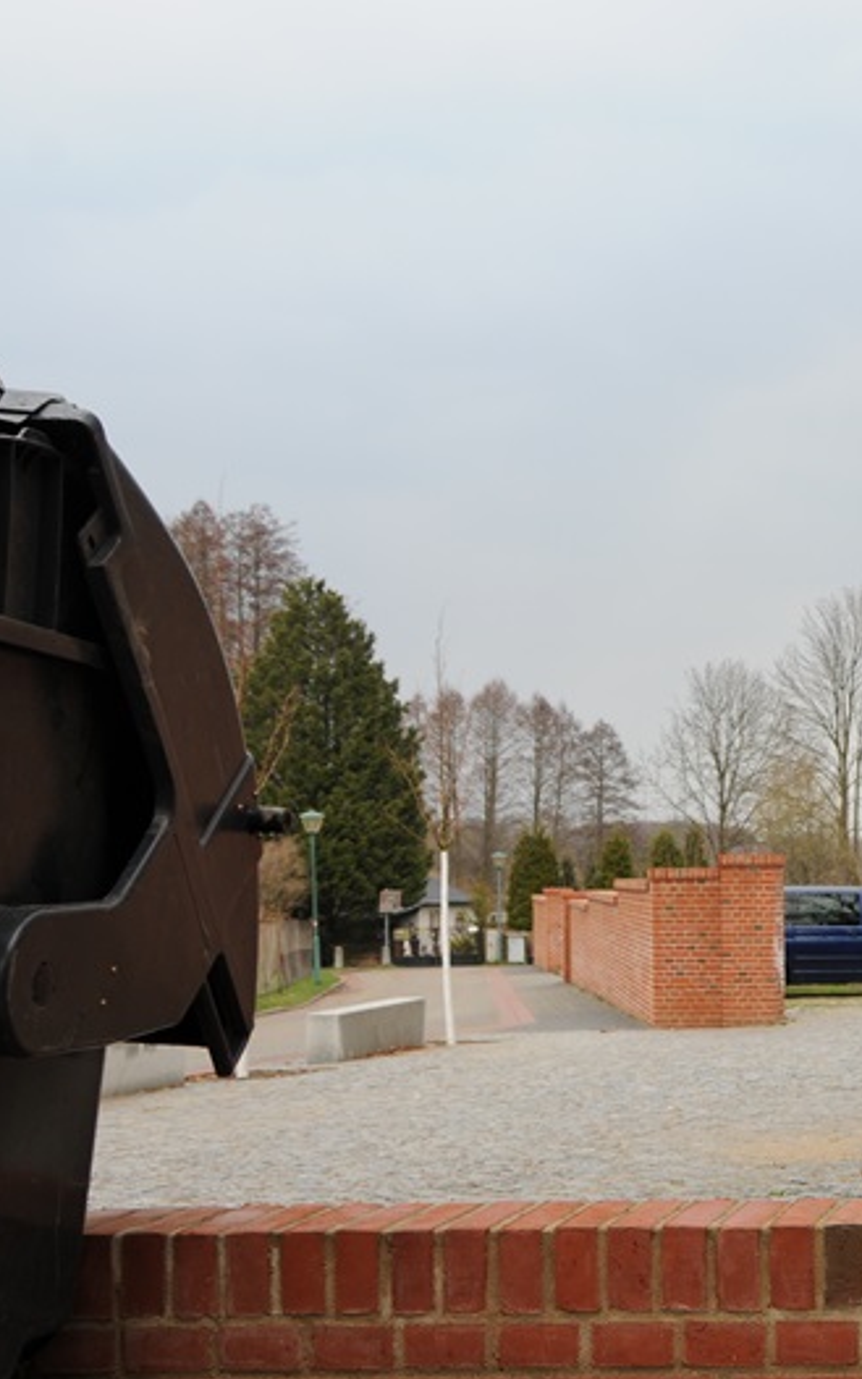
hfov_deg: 20.1
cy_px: 823
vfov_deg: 35.0
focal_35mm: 58
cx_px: 1192
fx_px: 2176
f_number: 7.1
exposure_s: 1/200
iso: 200
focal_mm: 21
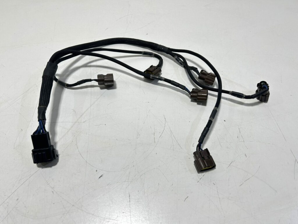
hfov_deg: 67.3
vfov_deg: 53.1
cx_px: 149
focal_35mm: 26
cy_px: 112
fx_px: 224
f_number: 1.5
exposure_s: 1/949
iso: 50
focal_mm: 5.7
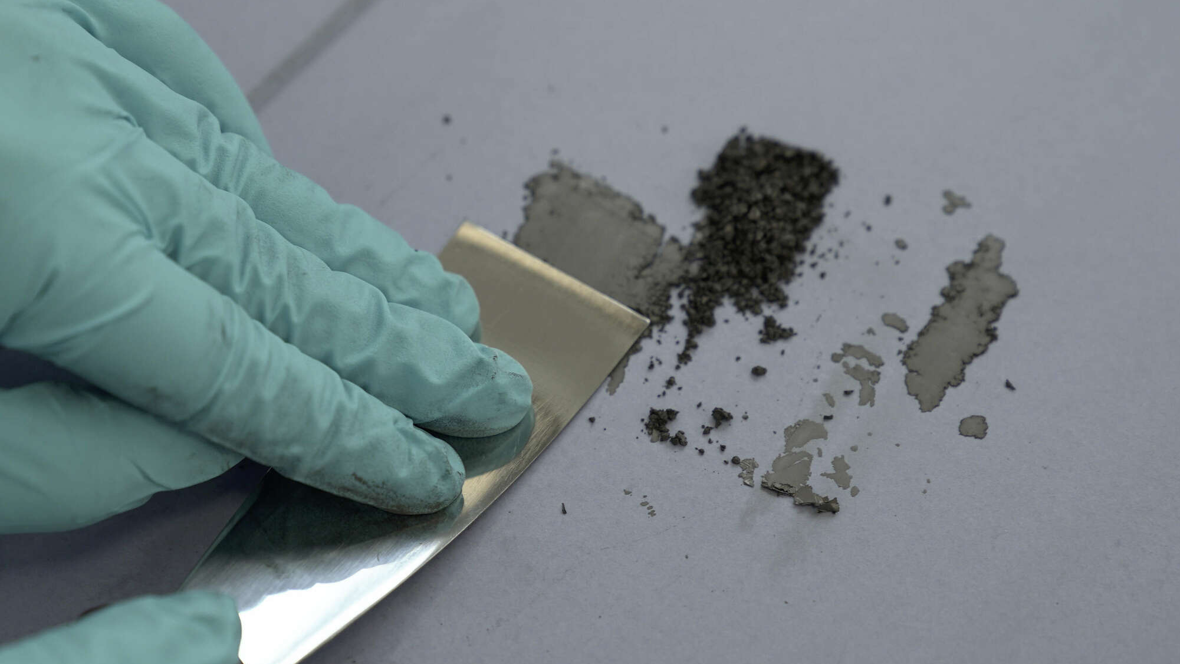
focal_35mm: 88
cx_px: 533
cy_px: 390
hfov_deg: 24.2
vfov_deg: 13.7
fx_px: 2754
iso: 100
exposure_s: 1/100
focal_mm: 70
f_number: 4
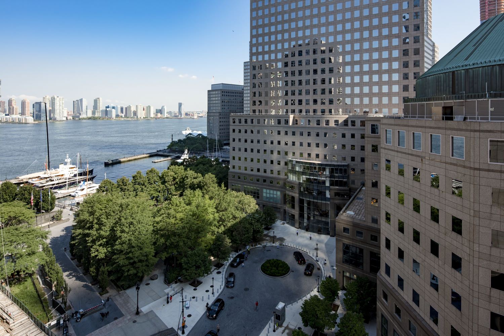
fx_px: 266
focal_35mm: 19
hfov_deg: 86.9
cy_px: 168
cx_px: 252
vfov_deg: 64.6
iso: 100
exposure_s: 1/160
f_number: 10
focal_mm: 19
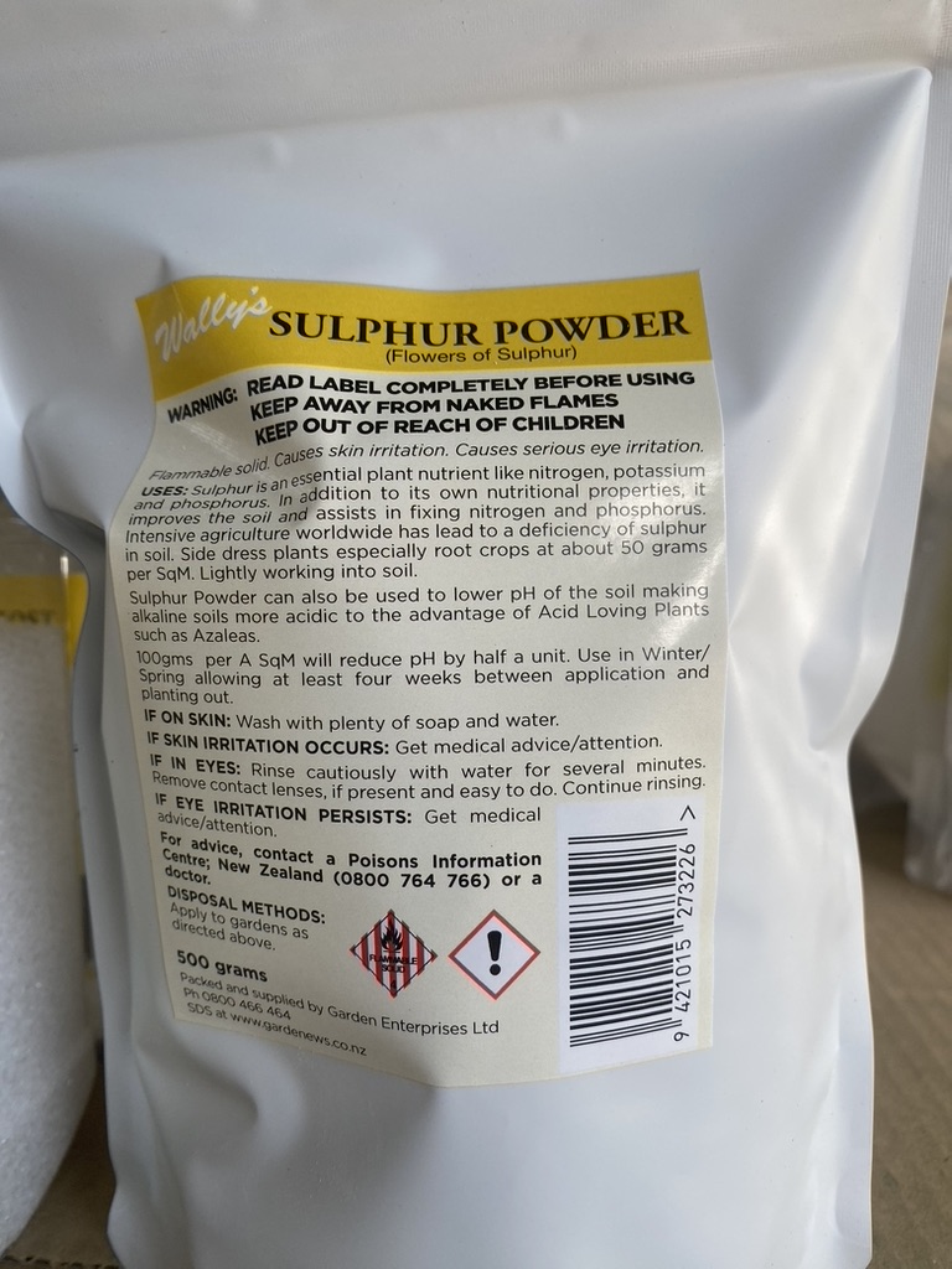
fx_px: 917
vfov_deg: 69.4
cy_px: 634
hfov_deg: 54.9
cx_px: 476
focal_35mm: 25
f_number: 1.8
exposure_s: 1/219
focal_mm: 4.25
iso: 32
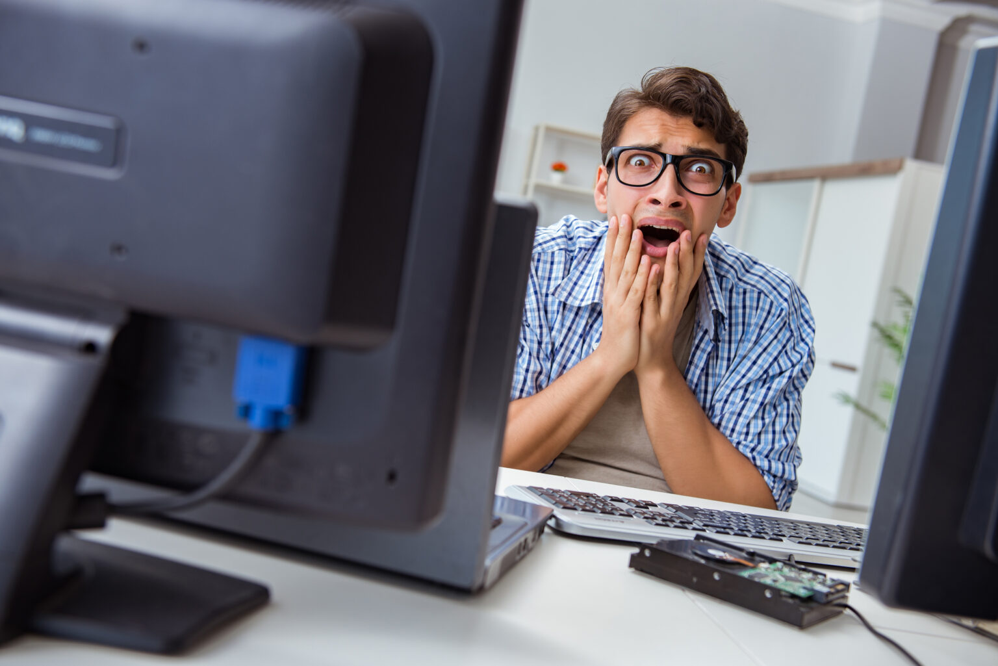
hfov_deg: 48.4
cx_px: 499
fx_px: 1109
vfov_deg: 33.4
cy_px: 333
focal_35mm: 40
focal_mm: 40
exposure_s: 1/100
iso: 160
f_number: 4
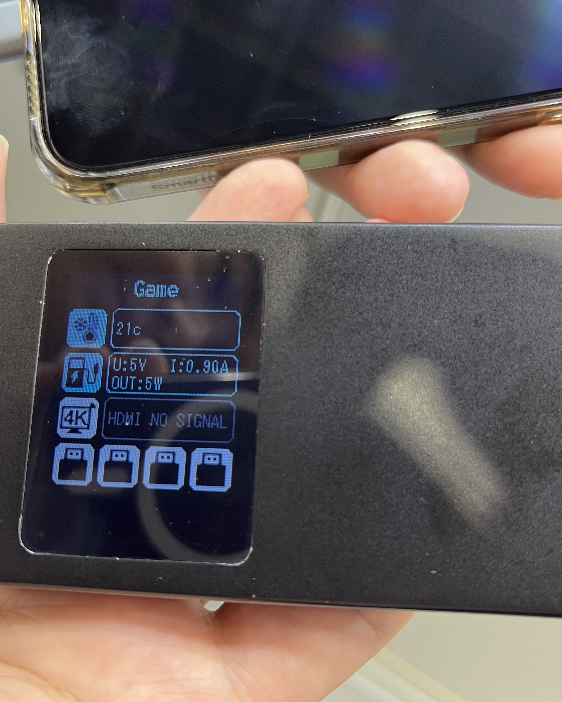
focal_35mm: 34
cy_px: 351
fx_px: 707
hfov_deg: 43.4
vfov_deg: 52.8
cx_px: 284
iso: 100
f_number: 1.6
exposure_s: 1/60
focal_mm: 5.1
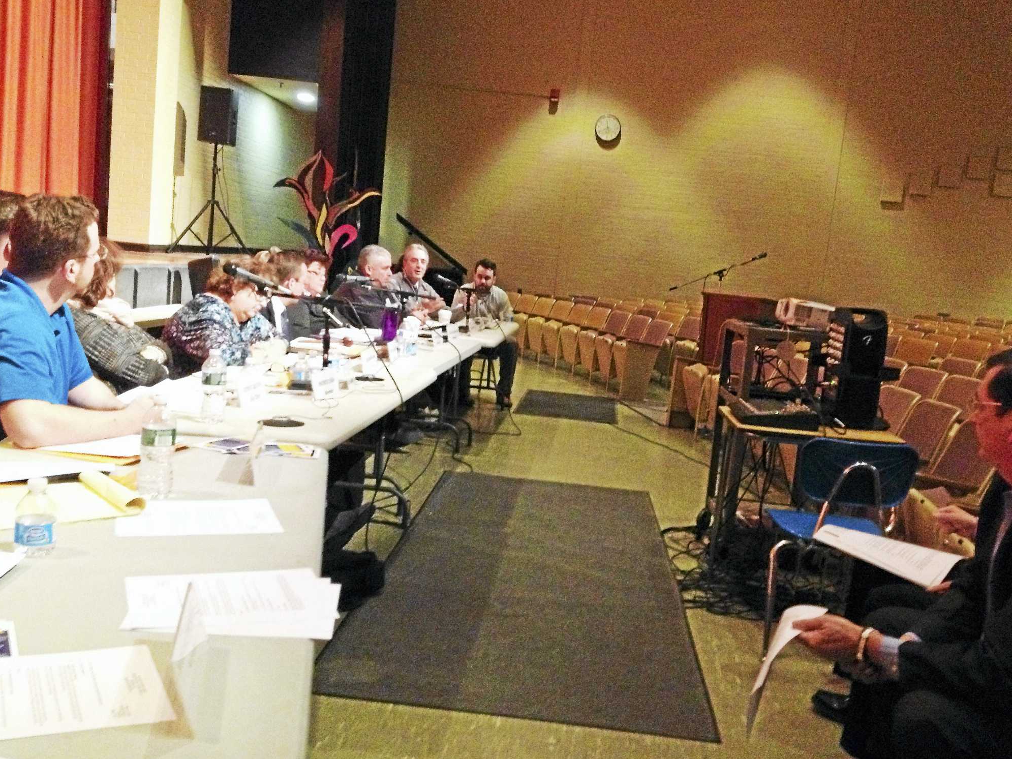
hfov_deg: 51.4
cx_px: 516
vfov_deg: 39.7
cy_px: 381
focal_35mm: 36
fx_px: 1052
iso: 640
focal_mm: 4.28
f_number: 2.4
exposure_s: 1/15
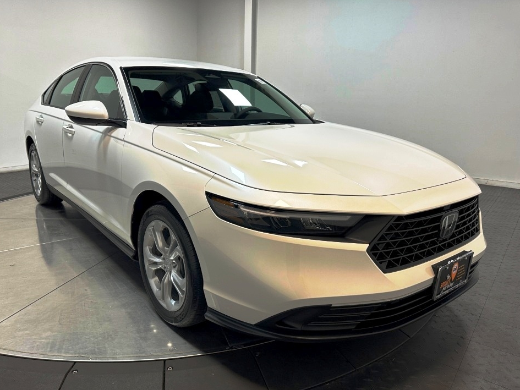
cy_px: 209
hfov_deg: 67.3
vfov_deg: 53.0
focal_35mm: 26
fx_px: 391
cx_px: 250
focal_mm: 6.86
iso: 160
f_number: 1.78
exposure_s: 1/60
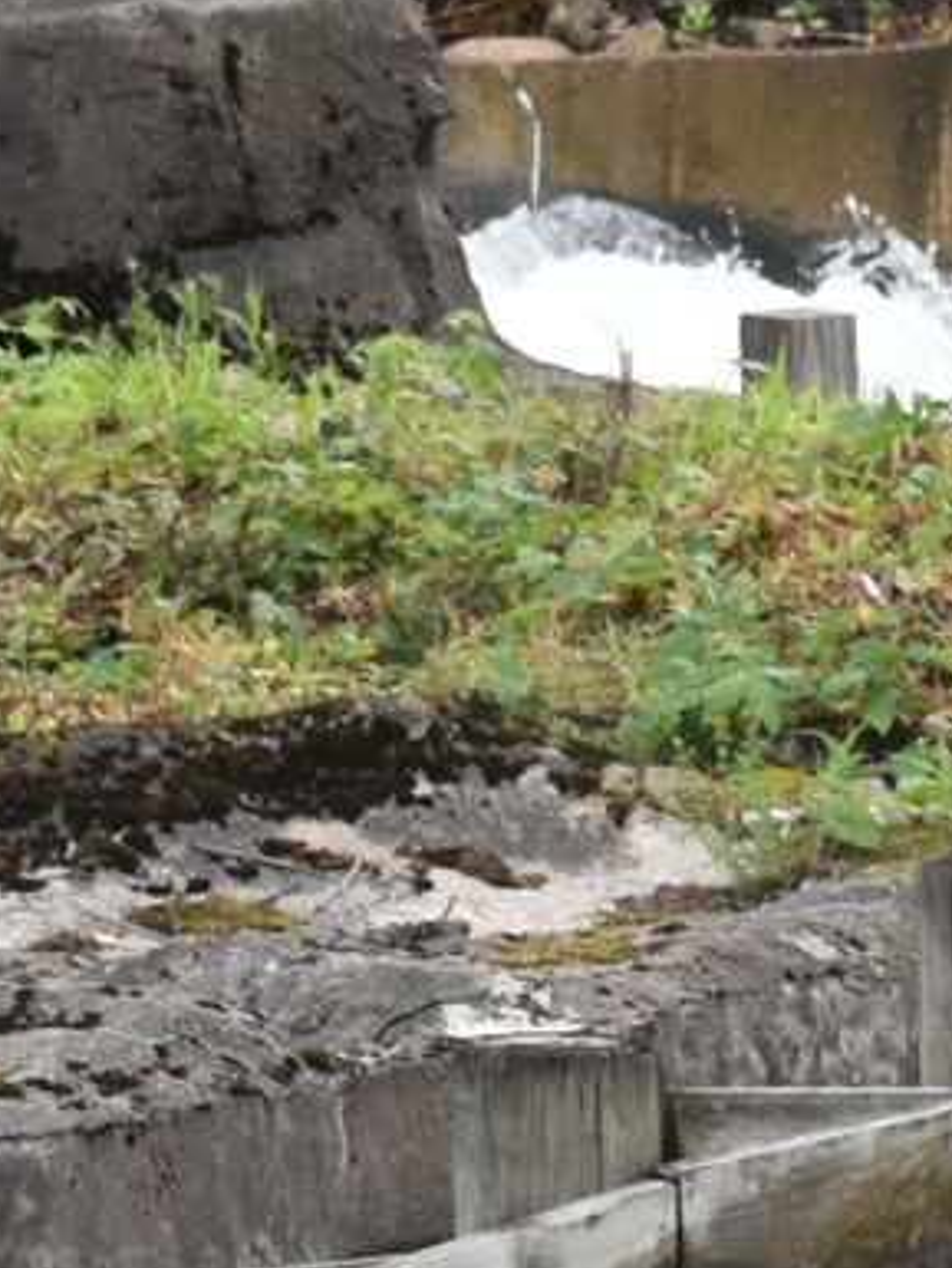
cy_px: -5
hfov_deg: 2.2
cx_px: 975
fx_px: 24591
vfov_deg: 3.0
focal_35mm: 671
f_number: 5.6
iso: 400
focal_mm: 70
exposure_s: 1/500
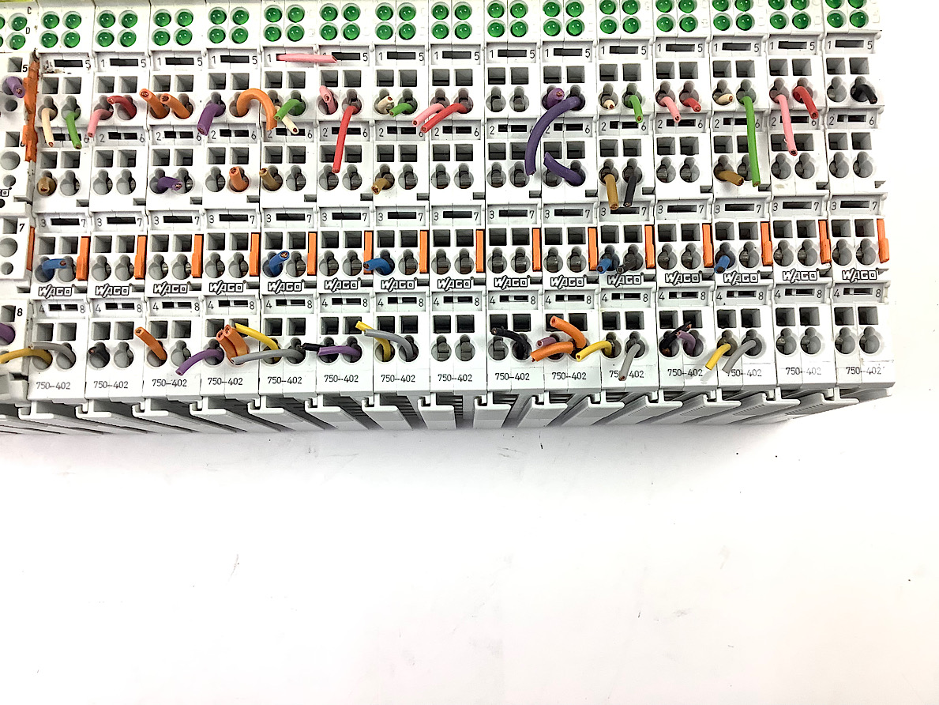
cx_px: 470
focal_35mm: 31
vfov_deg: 45.4
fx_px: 841
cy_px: 352
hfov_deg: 58.3
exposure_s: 1/50
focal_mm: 3.3
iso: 64
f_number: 2.4
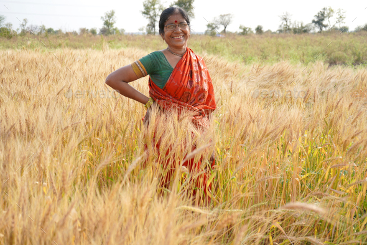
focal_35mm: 48
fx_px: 489
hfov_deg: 41.1
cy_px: 122
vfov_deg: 28.1
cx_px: 184
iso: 100
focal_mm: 48
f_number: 5
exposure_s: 1/250
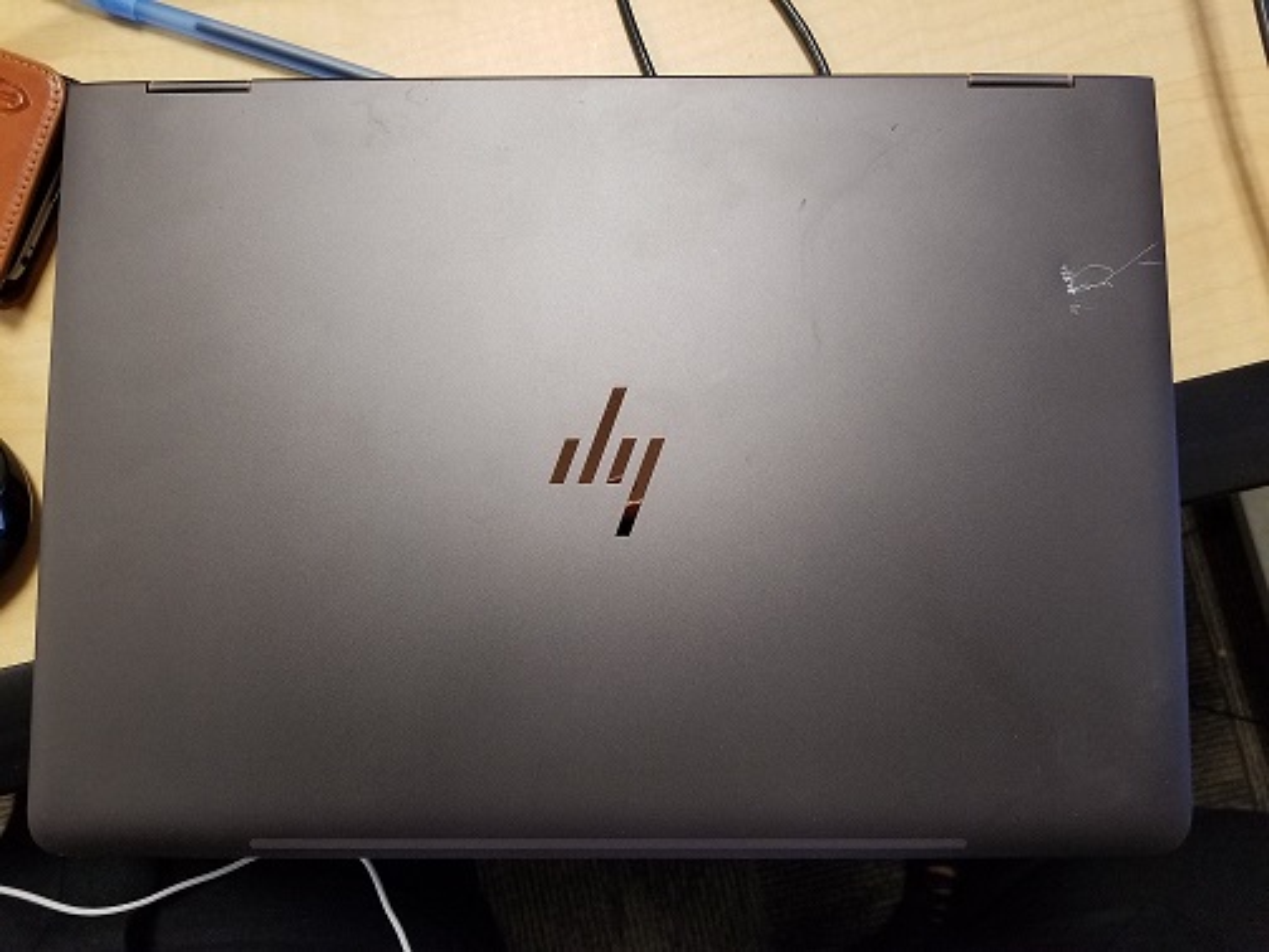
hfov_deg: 67.3
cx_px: 634
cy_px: 476
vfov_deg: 53.1
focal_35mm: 26
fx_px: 953
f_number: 1.7
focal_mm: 4.3
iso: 160
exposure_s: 1/30
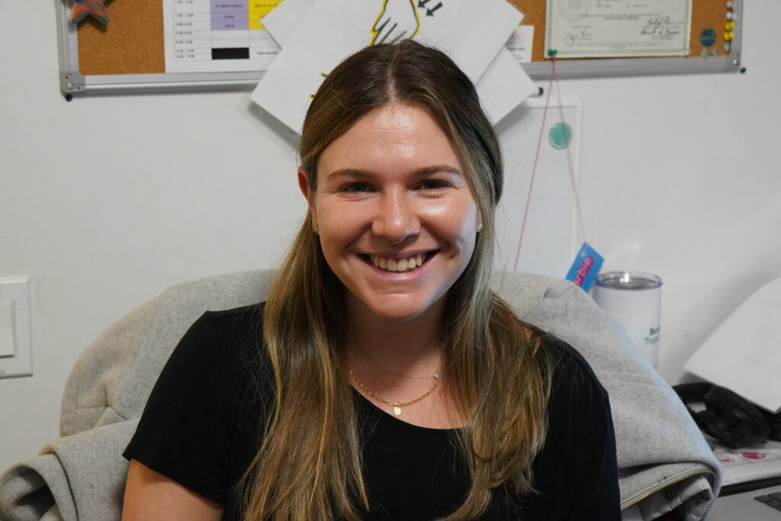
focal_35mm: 50
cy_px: 260
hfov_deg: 39.6
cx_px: 390
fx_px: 1085
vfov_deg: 27.0
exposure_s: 1/34
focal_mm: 33
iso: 500
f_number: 1.4
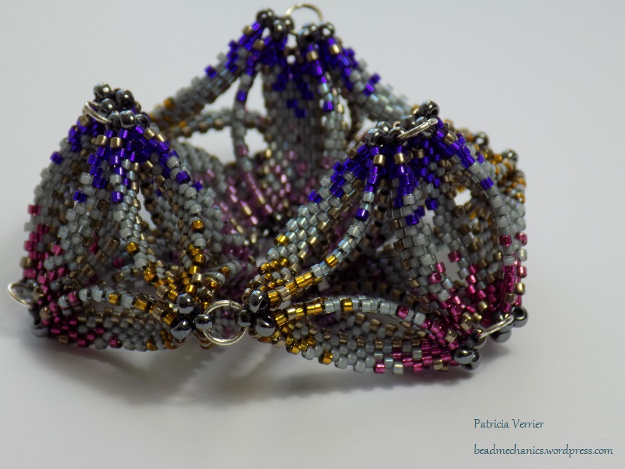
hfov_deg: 14.9
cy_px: 234
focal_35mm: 132
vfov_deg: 11.2
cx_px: 312
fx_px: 2383
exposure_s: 1/60
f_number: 5
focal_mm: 23.4
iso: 80
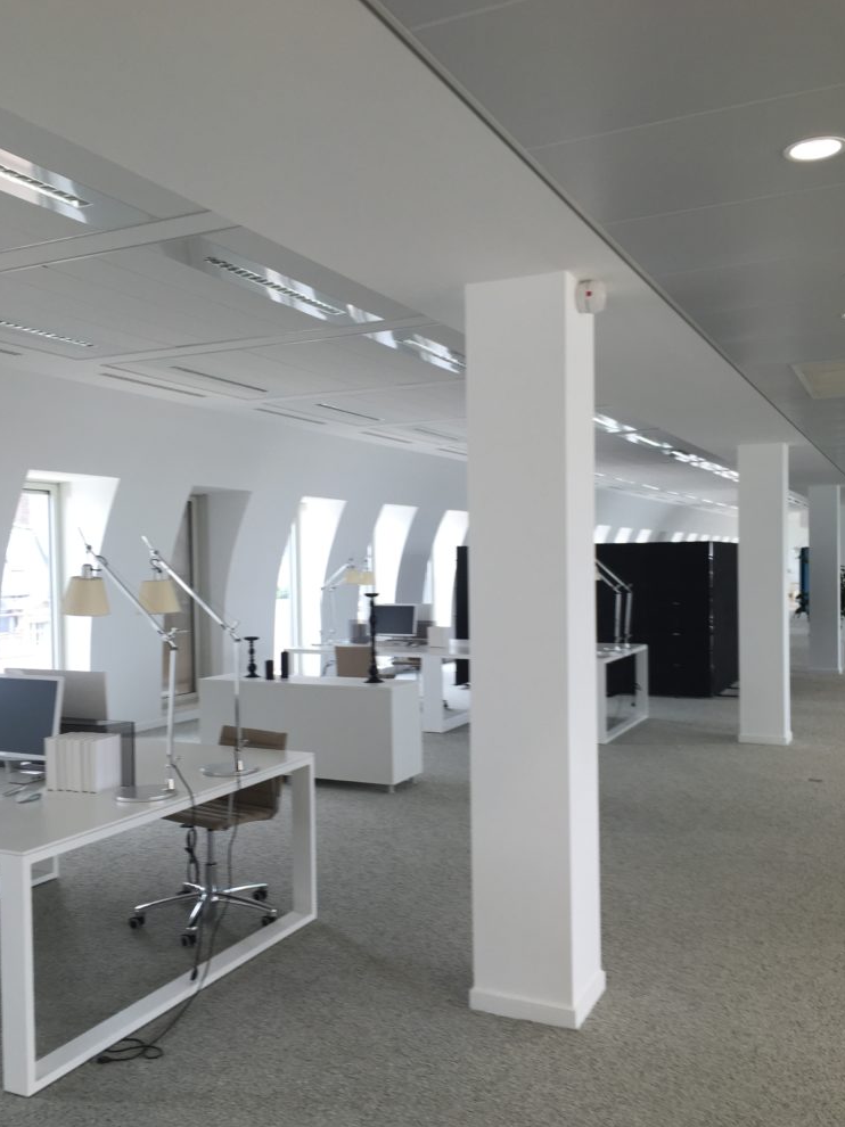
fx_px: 977
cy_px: 582
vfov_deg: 60.0
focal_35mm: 30
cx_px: 412
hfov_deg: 46.8
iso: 40
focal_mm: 4.15
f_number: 2.2
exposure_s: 1/120
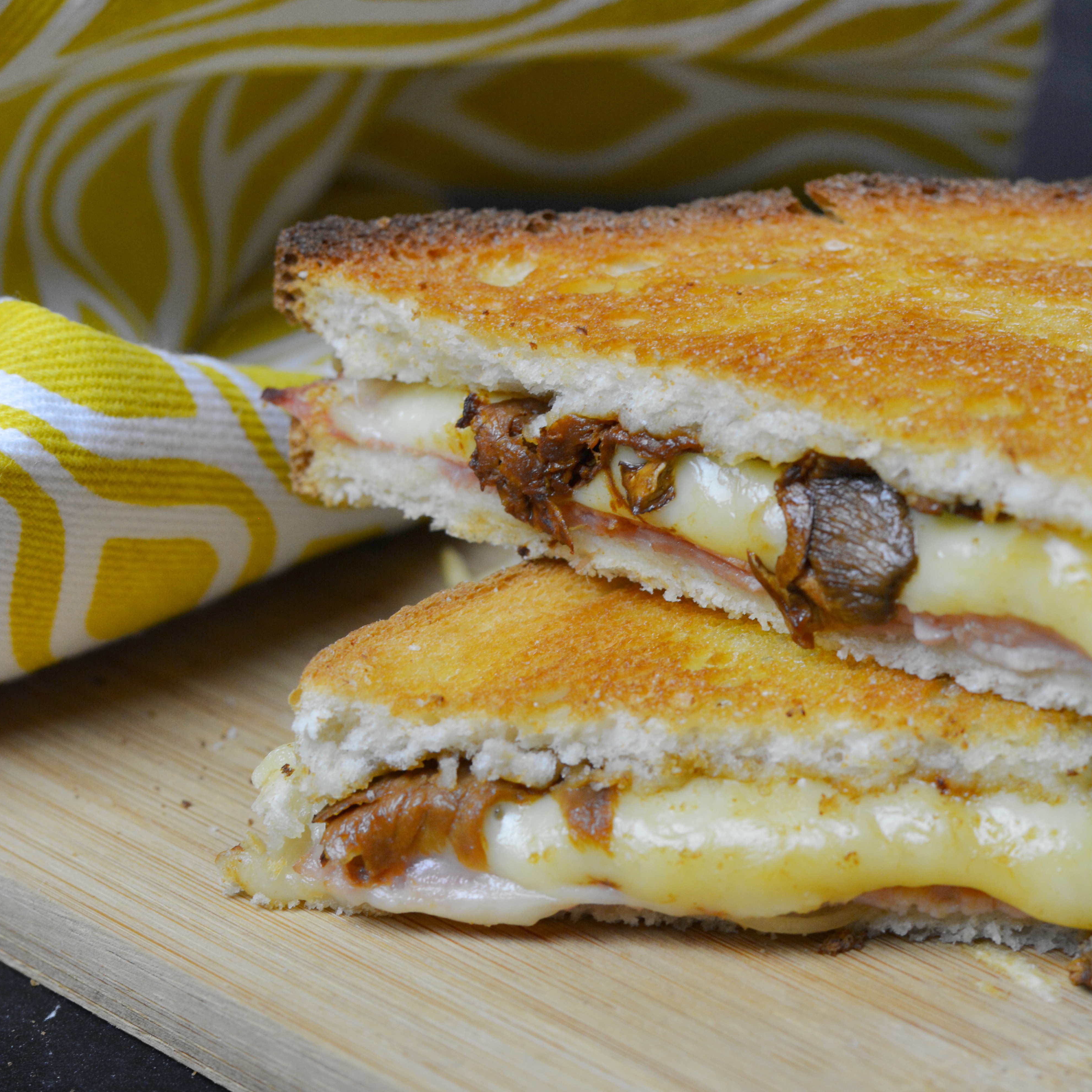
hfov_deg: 18.1
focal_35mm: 96
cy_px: 803
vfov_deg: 18.0
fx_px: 3426
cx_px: 545
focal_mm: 50
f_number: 5.6
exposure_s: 1/60
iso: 800
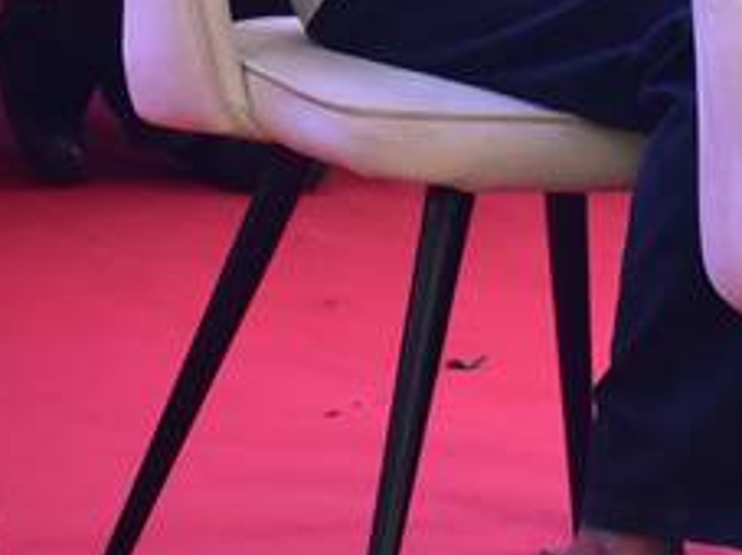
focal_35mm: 398
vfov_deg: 3.7
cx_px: -873
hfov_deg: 4.9
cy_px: -444
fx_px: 8527
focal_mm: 58
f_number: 6.3
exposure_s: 1/125
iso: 1600
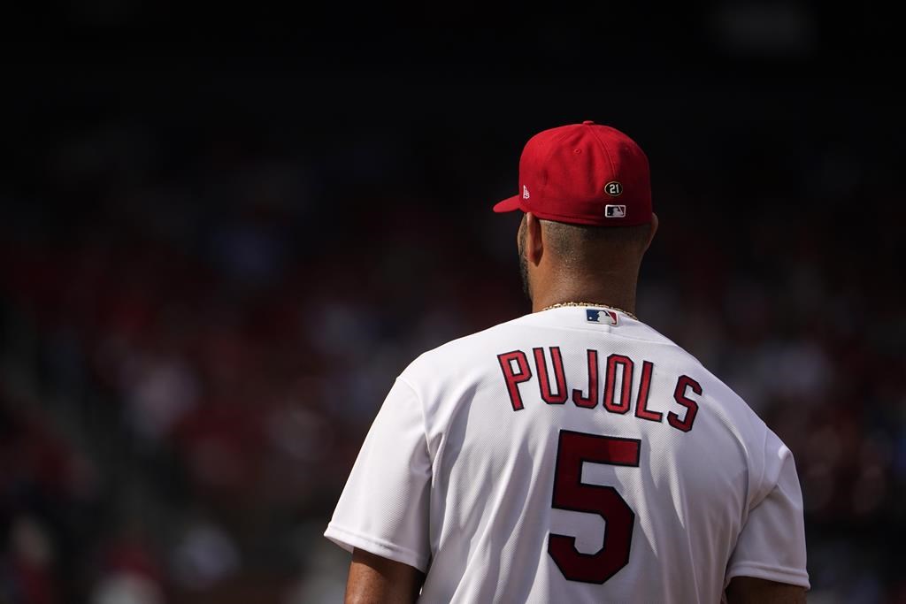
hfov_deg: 3.4
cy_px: 302
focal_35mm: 600
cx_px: 453
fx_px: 15101
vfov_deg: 2.3
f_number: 6.3
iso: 250
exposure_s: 1/2500
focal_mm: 600
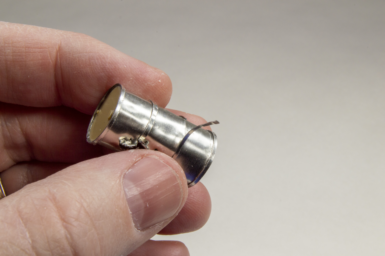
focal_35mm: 60
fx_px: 641
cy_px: 128
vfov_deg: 22.6
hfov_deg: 33.4
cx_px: 192
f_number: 32
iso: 180
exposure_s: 1/50
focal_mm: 40
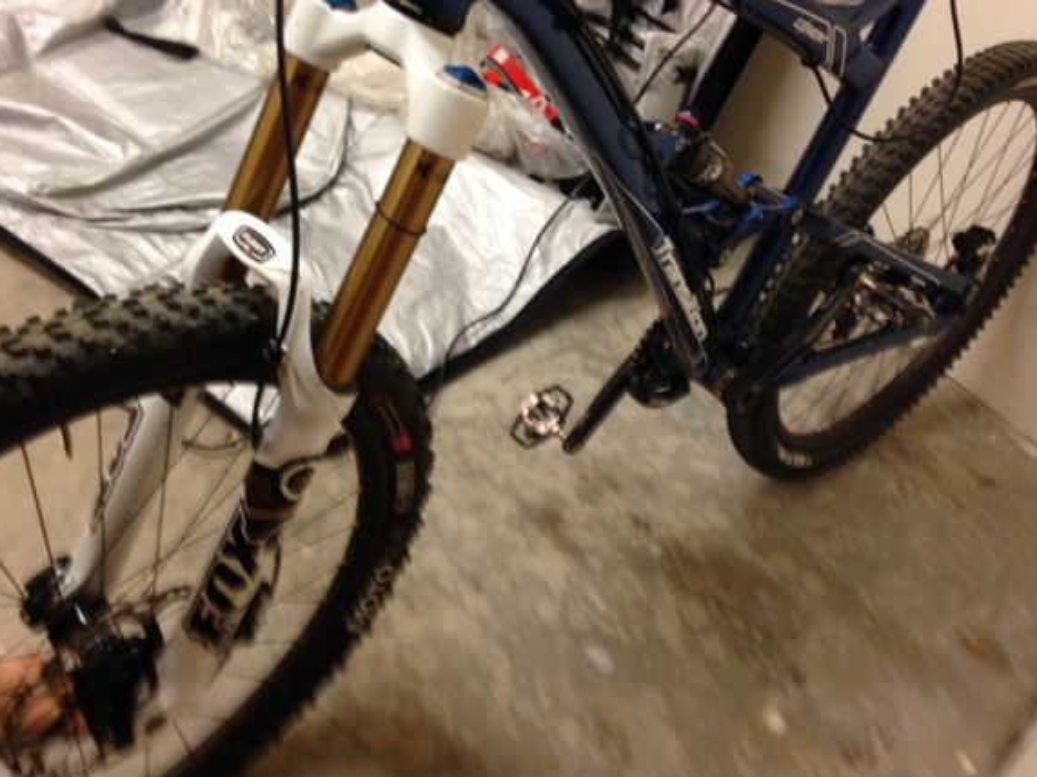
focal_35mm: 37
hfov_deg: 50.0
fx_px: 1108
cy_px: 363
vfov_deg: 38.6
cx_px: 458
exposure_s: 1/20
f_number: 2.4
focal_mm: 4.12
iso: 160
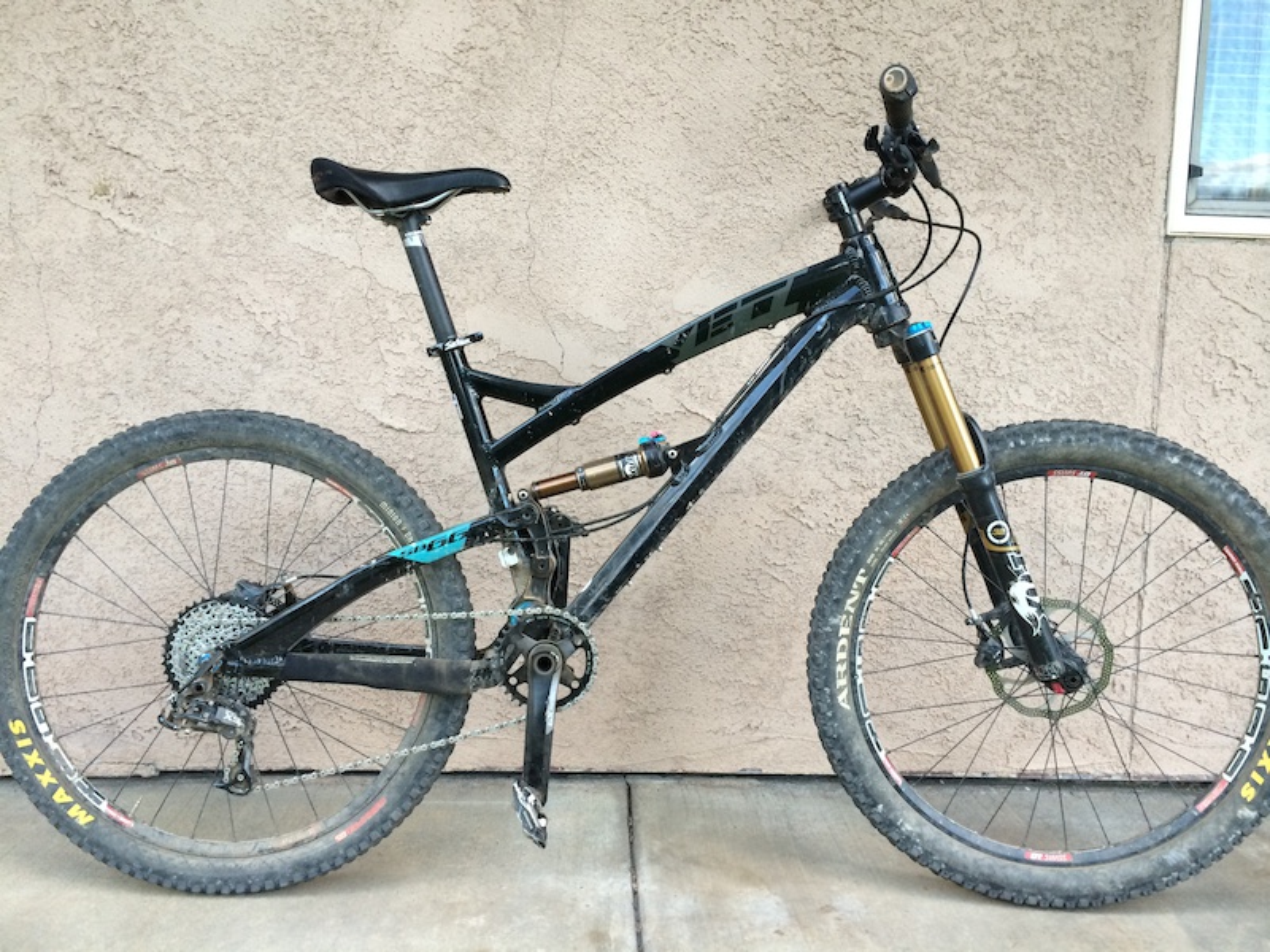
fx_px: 1101
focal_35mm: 30
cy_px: 476
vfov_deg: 46.8
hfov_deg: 60.0
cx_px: 635
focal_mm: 4.12
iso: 64
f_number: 2.2
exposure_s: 1/30
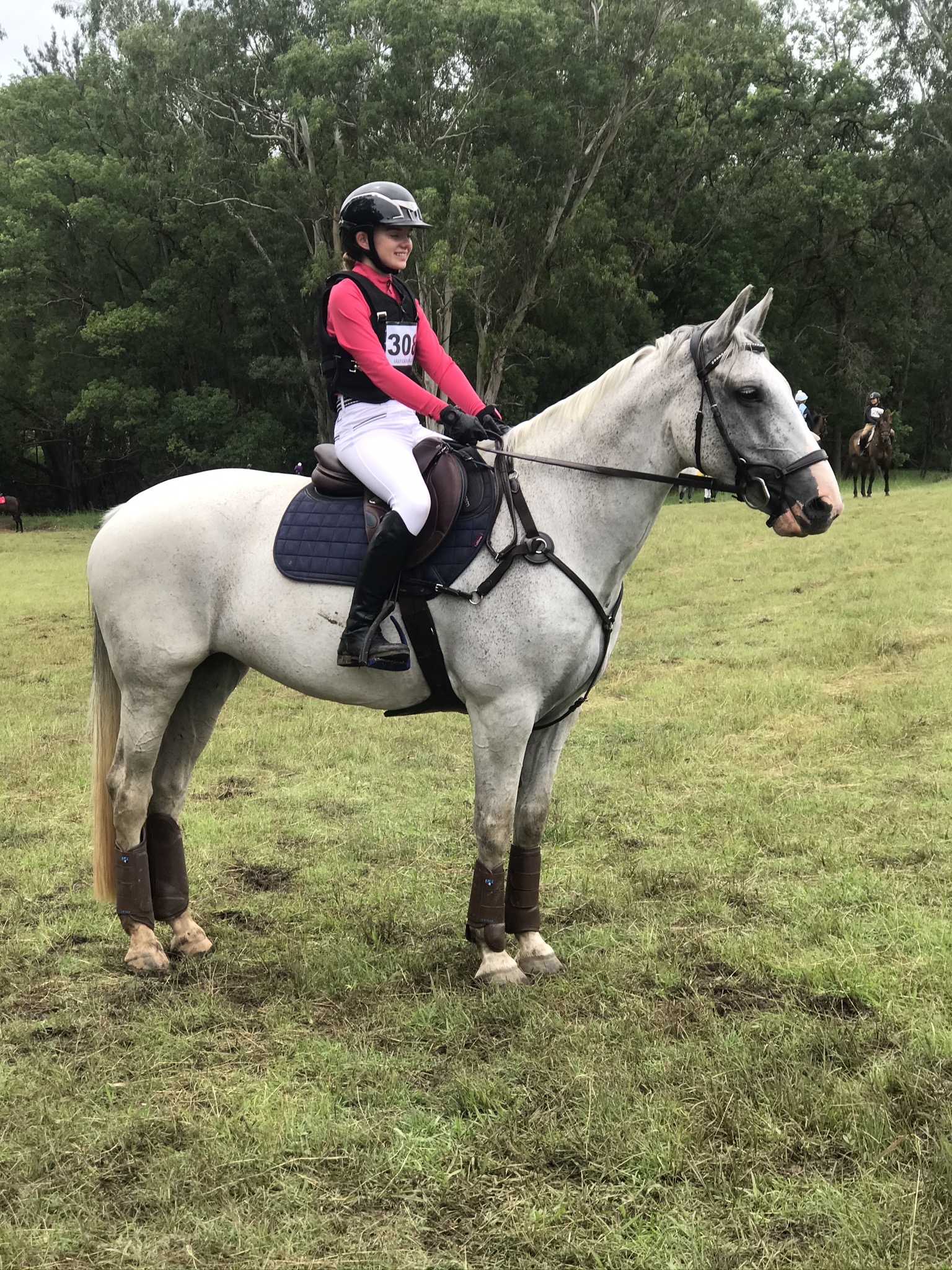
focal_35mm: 57
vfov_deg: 33.8
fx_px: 2090
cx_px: 476
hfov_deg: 25.7
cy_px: 635
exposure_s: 1/311
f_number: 2.8
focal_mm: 6.6
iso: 20
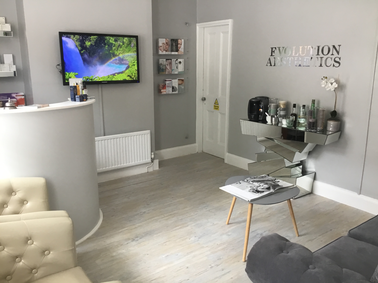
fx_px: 339
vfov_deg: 45.4
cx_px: 189
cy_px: 142
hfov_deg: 58.4
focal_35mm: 31
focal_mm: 3.3
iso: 64
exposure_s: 1/33
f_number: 2.4
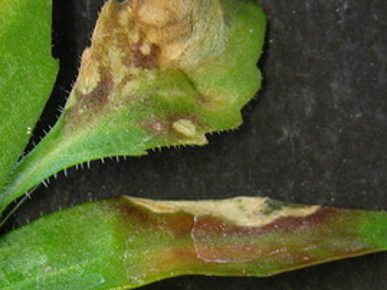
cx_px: 117
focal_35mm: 325
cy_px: 268
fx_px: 3635
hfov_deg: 6.1
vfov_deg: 4.6
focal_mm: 29.5
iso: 136
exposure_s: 1/3.9
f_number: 3.7
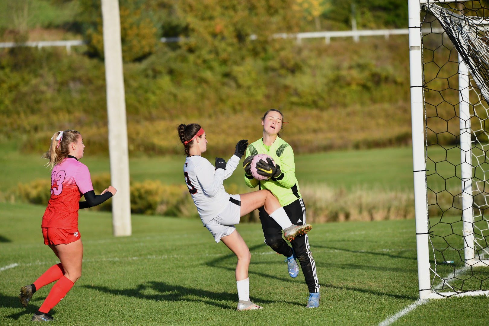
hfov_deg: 7.4
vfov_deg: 4.9
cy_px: 163
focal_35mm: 280
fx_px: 3803
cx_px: 244
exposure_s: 1/4000
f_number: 5.6
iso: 1000
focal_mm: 280
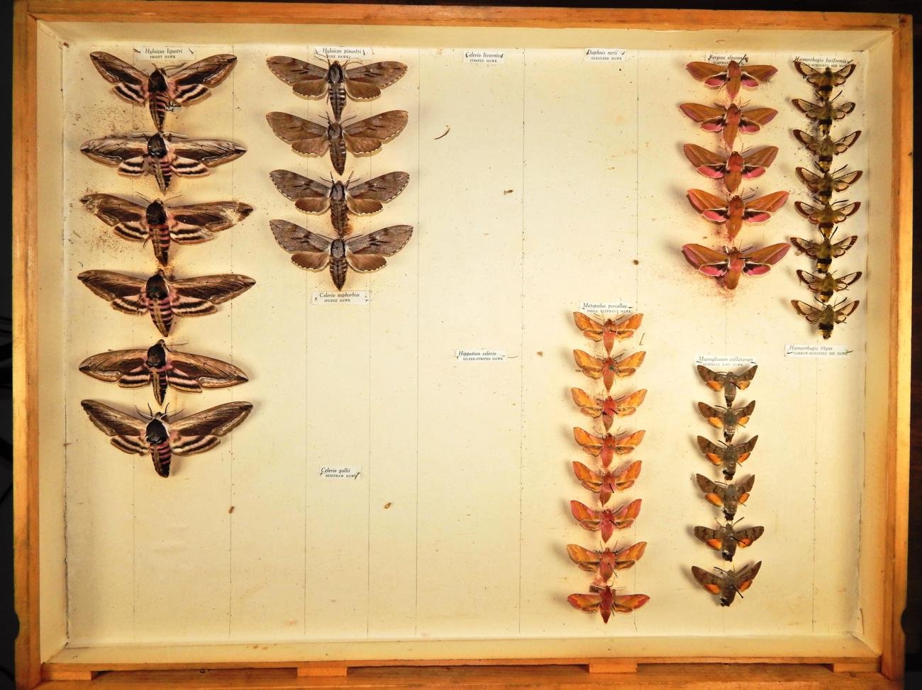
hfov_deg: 74.0
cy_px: 345
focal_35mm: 23
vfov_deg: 58.8
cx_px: 461
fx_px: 612
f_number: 3
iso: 125
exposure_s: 1/800
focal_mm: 4
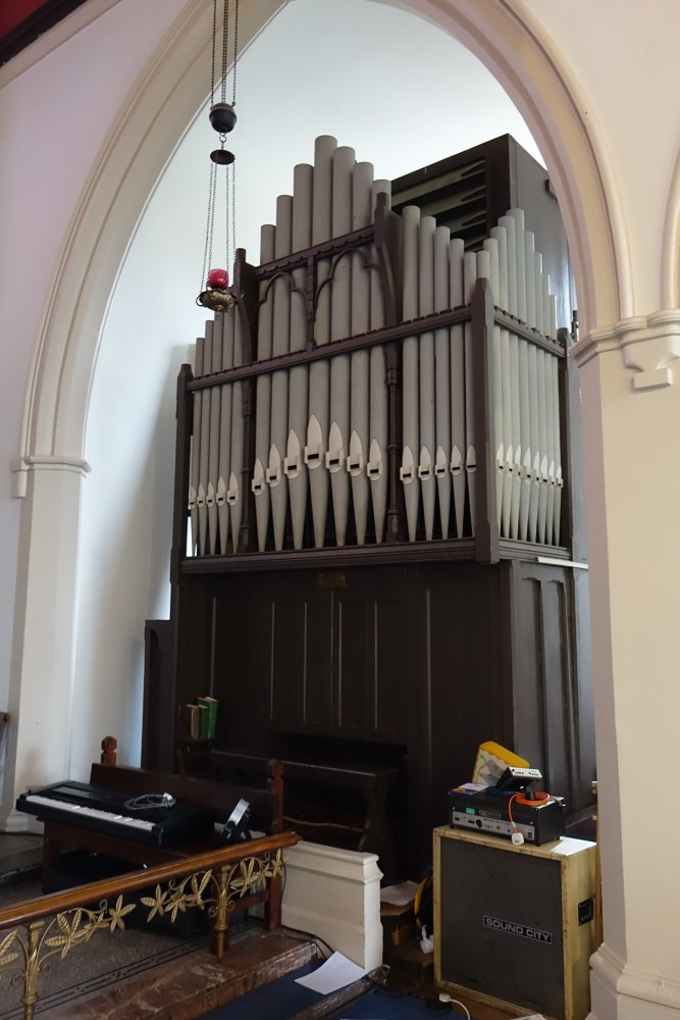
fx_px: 821
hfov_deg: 45.0
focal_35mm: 29
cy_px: 510
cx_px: 340
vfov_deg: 63.7
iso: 800
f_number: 2.8
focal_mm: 10.49
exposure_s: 1/15
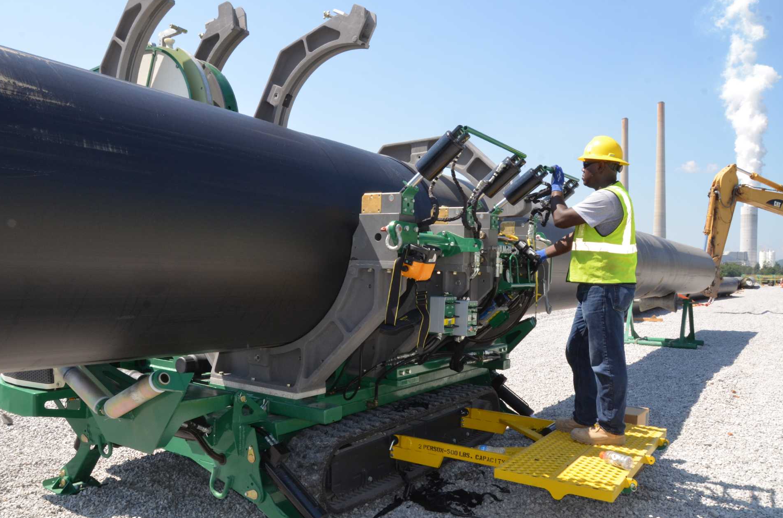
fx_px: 629
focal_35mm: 29
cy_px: 254
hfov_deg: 63.7
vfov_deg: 44.8
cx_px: 372
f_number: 16
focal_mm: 18
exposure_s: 1/250
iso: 640
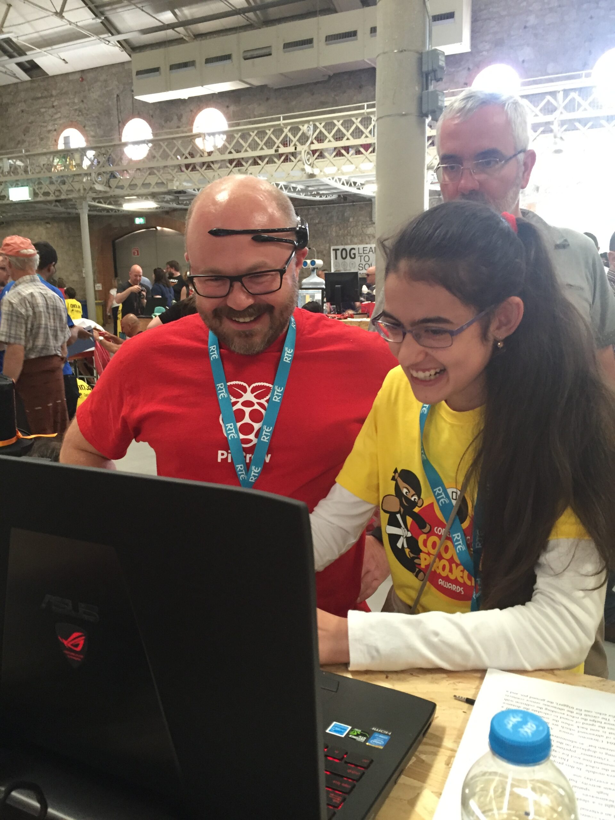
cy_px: 410
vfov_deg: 61.7
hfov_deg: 48.2
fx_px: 687
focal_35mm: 29
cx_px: 308
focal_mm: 4.15
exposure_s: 1/33
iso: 200
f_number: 2.2
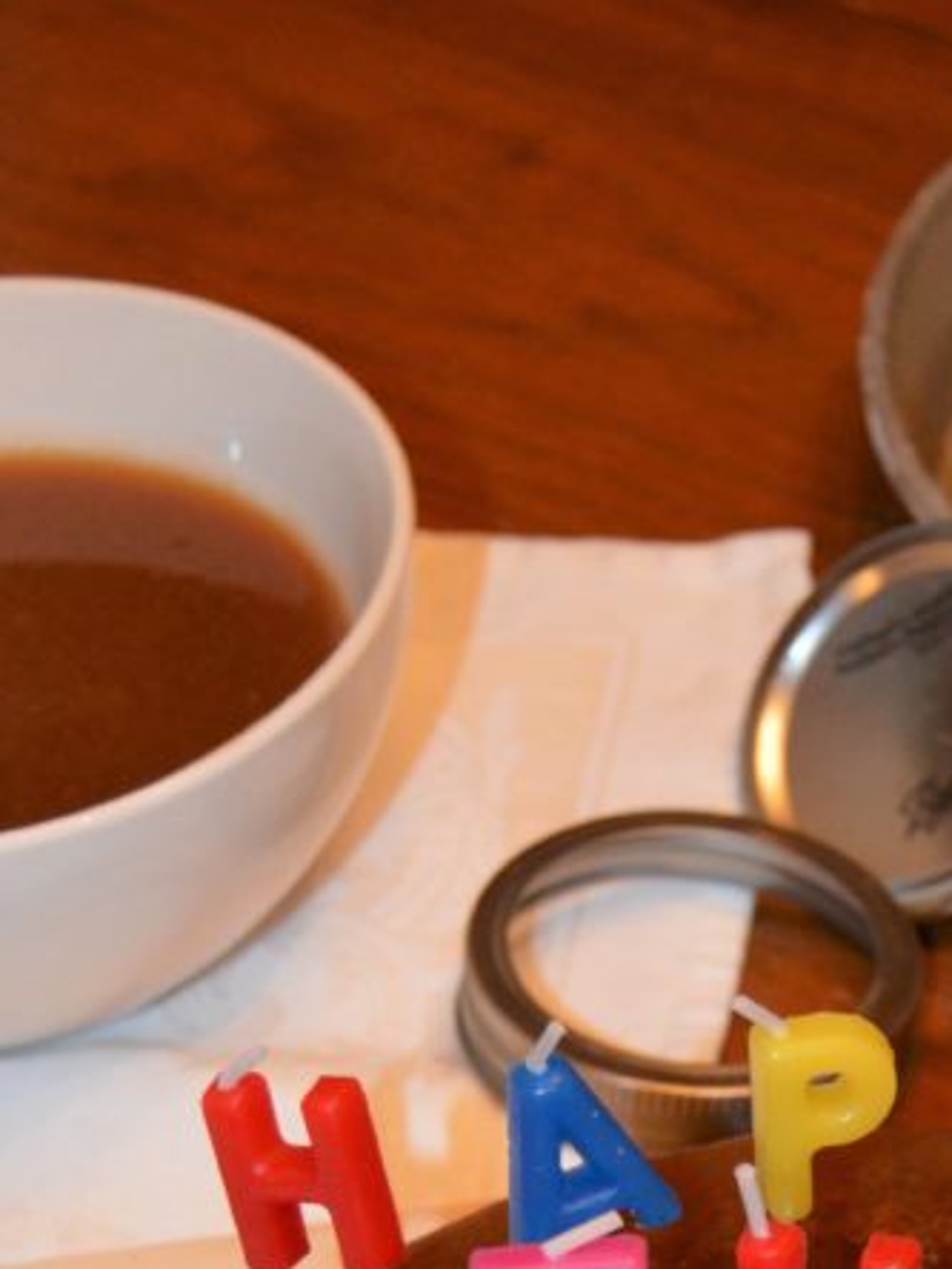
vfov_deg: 15.7
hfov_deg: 12.3
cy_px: 1556
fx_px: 4400
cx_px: 800
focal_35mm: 120
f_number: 4.5
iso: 1400
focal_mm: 32
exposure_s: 1/60
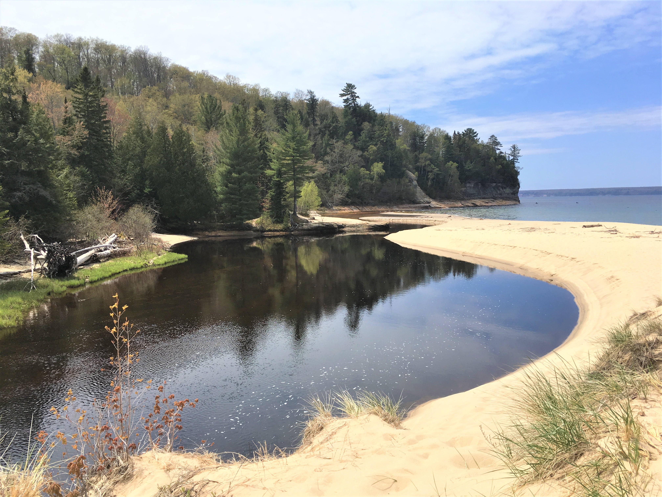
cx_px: 331
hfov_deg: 61.7
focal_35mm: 29
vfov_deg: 48.2
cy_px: 248
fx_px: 555
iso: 25
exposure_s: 1/2331
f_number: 2.2
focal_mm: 4.15
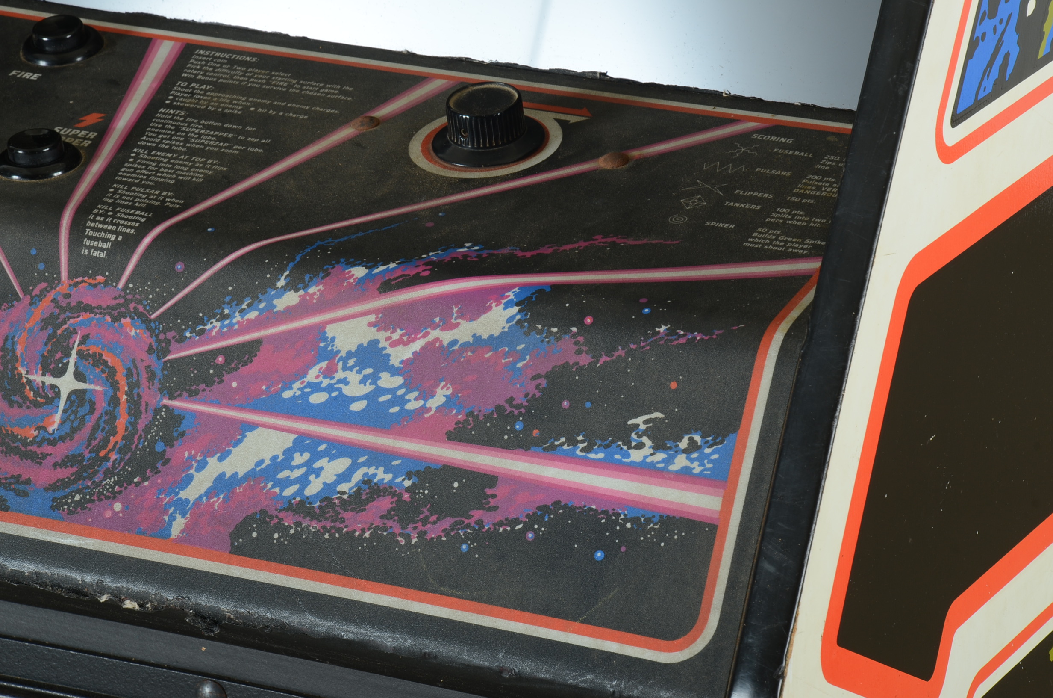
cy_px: 349
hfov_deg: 13.1
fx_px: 4597
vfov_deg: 8.7
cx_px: 526
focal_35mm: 158
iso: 160
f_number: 14
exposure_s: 1/160
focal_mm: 105
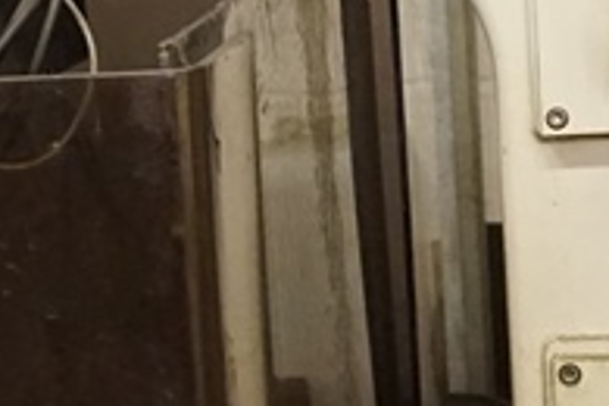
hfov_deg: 16.2
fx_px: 2131
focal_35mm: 126
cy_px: 184
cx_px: 228
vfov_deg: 10.9
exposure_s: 1/125
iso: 3200
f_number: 3.5
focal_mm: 16
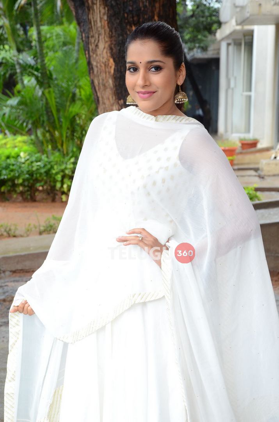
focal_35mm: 87
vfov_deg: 23.4
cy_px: 211
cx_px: 140
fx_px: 1016
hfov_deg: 15.6
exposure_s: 1/125
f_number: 6.3
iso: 1250
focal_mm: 58
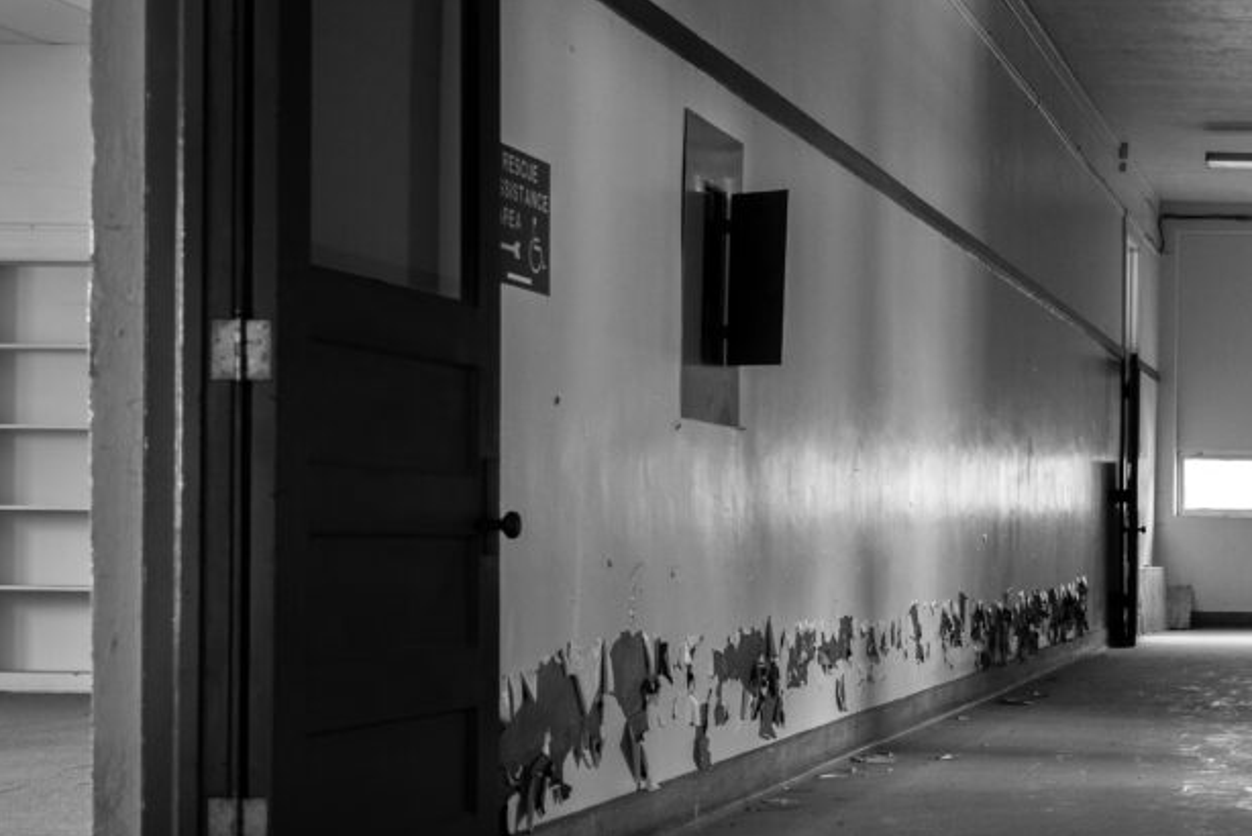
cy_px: 485
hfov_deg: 26.9
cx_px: 1317
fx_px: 2435
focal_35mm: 70
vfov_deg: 19.5
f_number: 3.2
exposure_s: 1/40
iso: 1000
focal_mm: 28
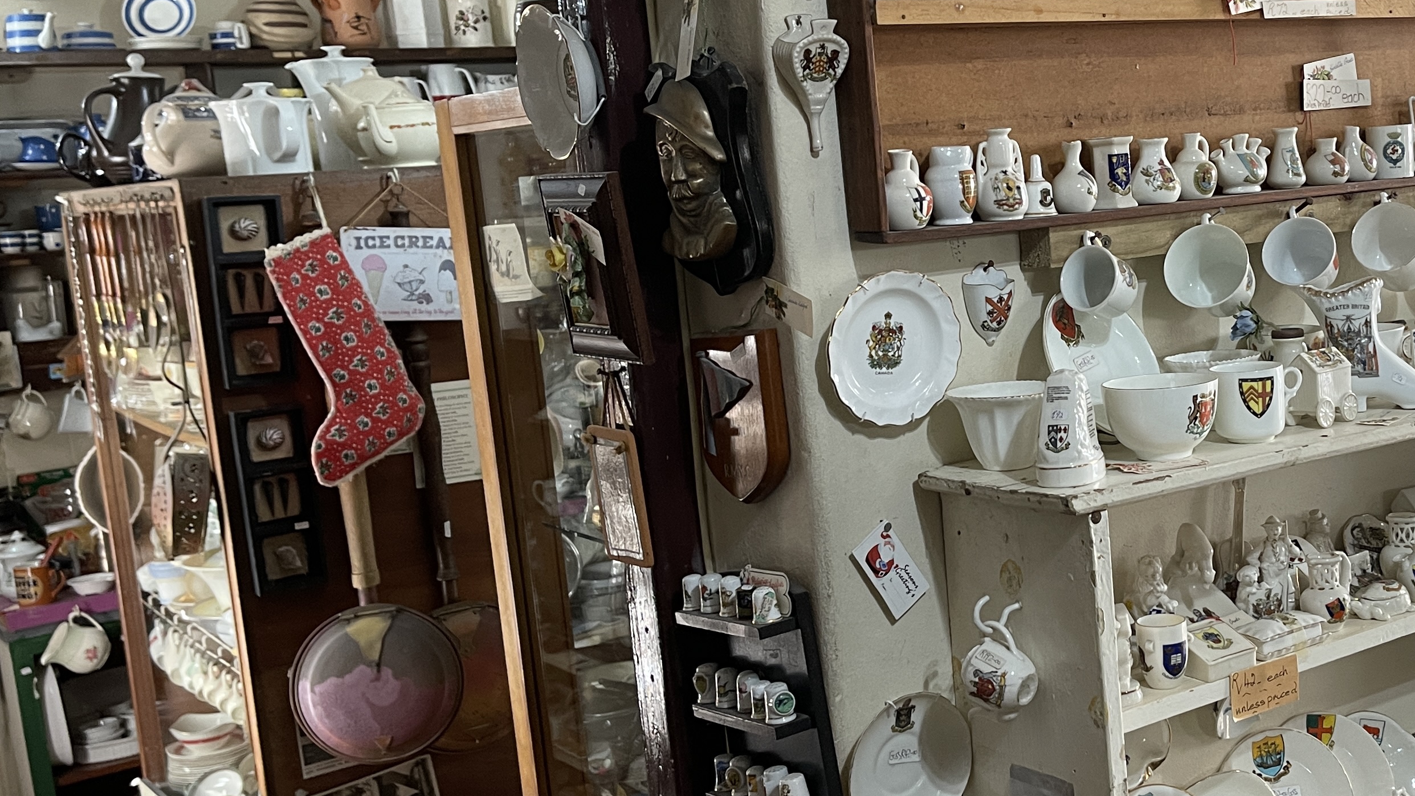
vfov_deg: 26.0
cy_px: 420
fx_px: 1726
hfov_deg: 43.0
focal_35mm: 46
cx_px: 1085
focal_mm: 5.1
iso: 200
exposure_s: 1/50
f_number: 1.6
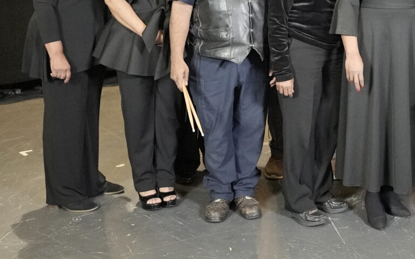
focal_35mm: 67
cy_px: 6
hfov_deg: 29.9
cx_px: 332
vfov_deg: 18.9
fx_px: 758
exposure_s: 1/320
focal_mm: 33
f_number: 2.8
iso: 12800
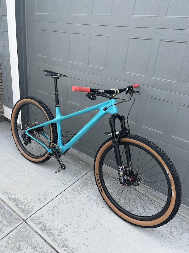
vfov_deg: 67.3
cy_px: 126
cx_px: 94
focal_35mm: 26
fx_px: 189
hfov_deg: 53.1
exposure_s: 1/827
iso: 50
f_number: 1.5
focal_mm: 5.7
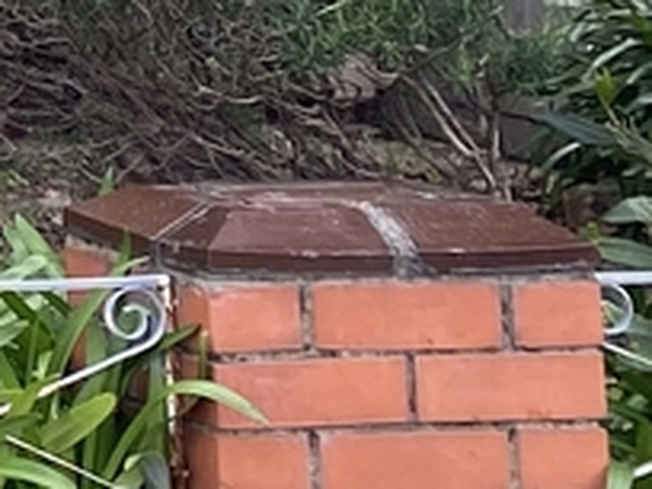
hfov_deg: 7.9
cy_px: -652
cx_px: -1544
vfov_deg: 6.9
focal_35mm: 204
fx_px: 3842
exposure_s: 1/420
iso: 32
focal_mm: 4.25
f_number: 1.8
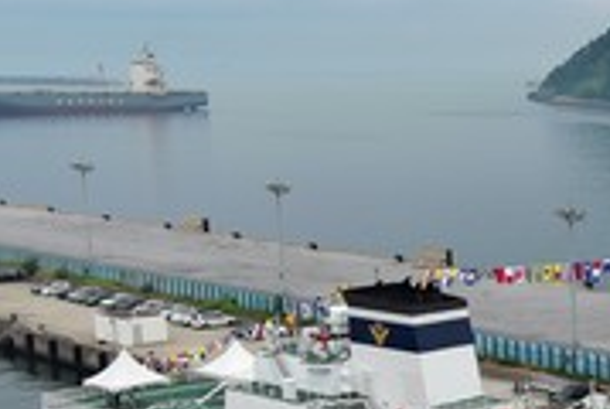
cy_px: 395
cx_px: 852
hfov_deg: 19.0
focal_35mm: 97
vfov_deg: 14.0
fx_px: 1646
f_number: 2.8
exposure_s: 1/382
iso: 100
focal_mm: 10.57
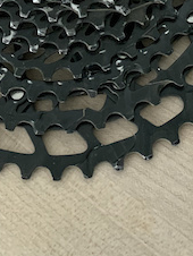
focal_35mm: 92
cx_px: 115
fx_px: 683
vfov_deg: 18.5
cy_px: -144
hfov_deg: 16.1
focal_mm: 4.25
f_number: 1.8
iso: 320
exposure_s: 1/60
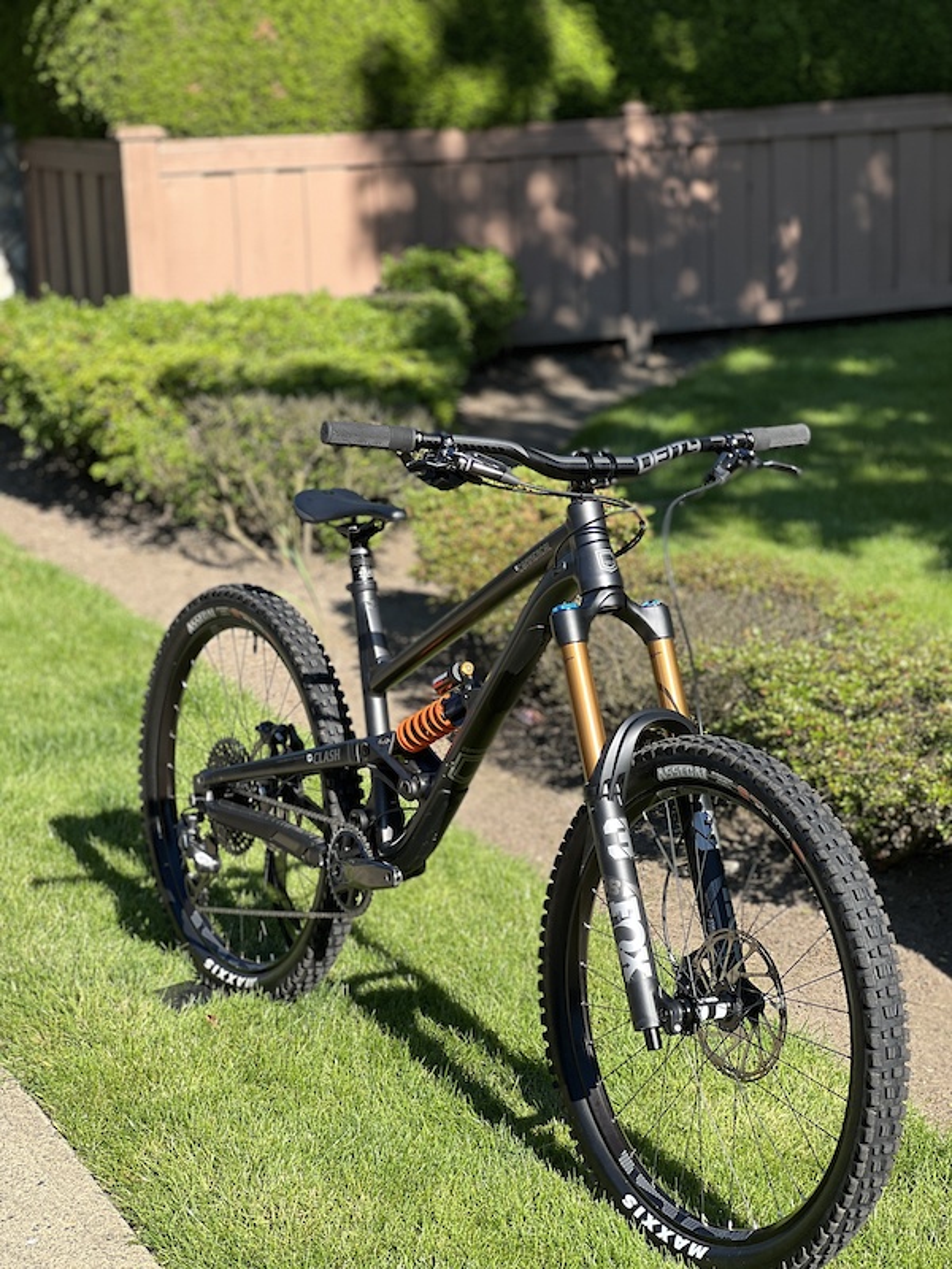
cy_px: 634
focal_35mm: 77
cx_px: 476
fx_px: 2824
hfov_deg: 19.1
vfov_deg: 25.3
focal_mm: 9
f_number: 2.8
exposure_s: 1/197
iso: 25
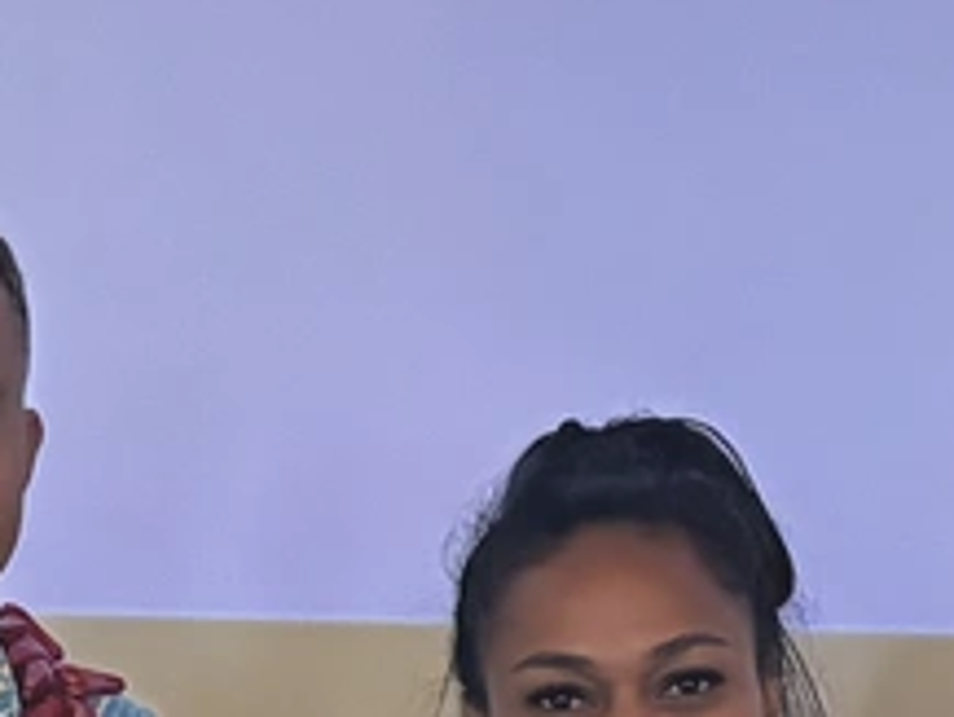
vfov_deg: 8.1
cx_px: 976
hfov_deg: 10.9
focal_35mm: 180
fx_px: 4963
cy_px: 948
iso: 500
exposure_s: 1/60
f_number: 1.6
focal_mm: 5.96
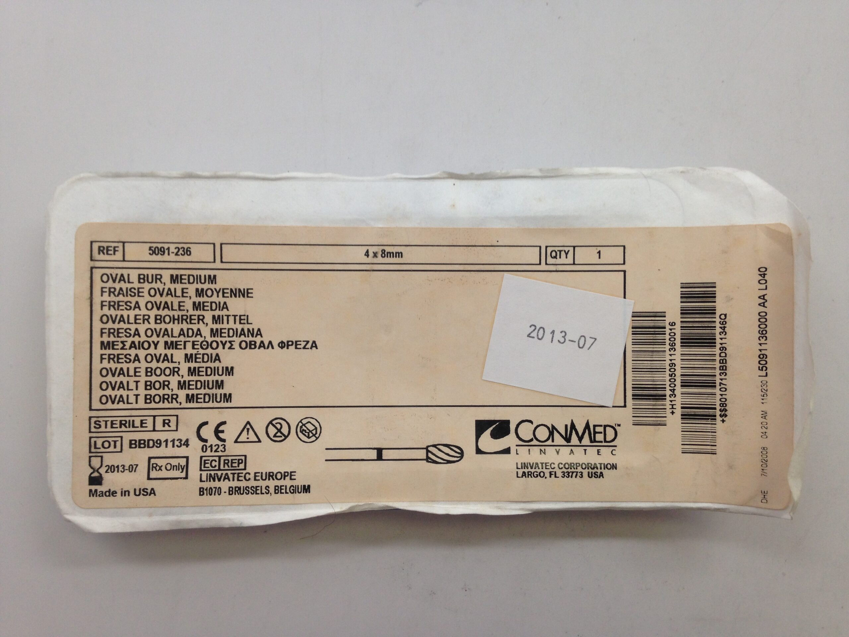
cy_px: 318
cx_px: 424
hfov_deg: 55.4
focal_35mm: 33
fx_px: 809
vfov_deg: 42.9
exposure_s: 1/60
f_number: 2.4
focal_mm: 4.12
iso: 64
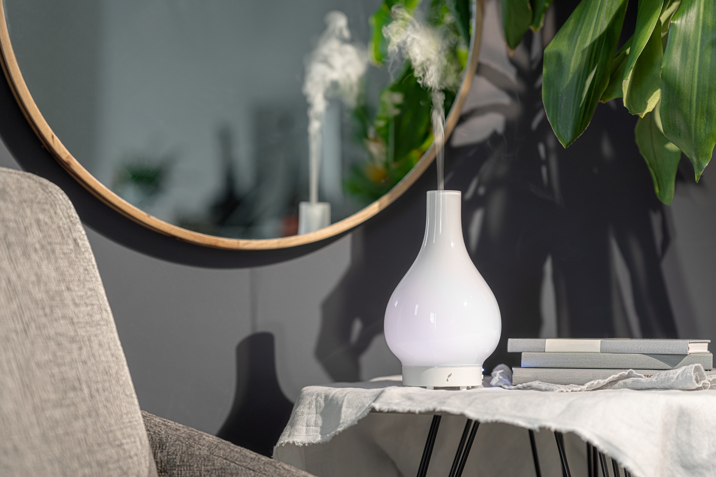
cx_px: 358
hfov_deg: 23.9
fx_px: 1690
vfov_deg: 16.1
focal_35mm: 85
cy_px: 238
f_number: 2.2
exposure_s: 1/125
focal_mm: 85
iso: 100
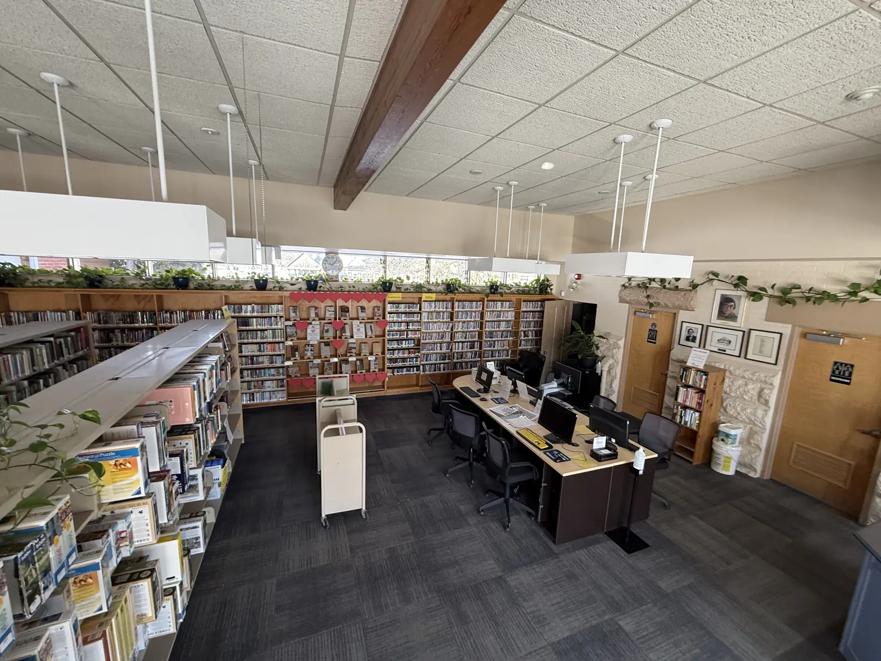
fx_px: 356
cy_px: 330
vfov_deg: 85.7
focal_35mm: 14
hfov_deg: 102.1
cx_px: 440
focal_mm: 2.22
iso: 125
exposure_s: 1/99
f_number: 2.2
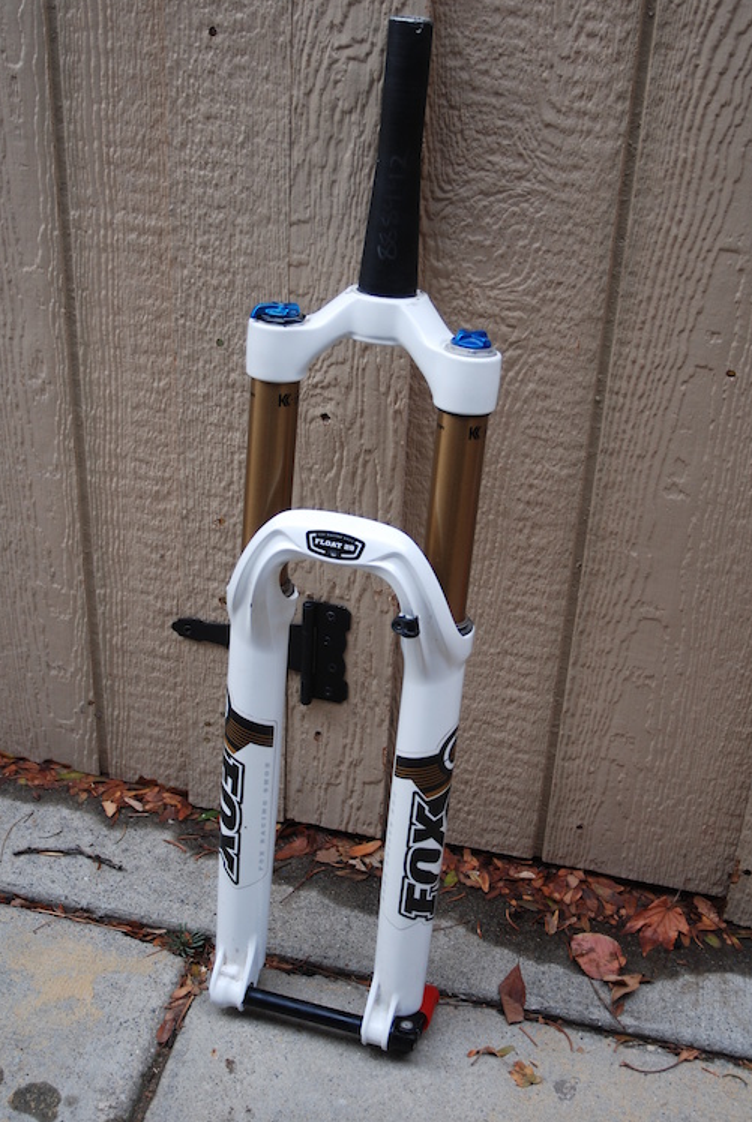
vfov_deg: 42.2
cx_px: 396
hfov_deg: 29.0
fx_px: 1453
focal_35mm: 47
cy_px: 531
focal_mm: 29
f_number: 4.2
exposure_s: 1/40
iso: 200
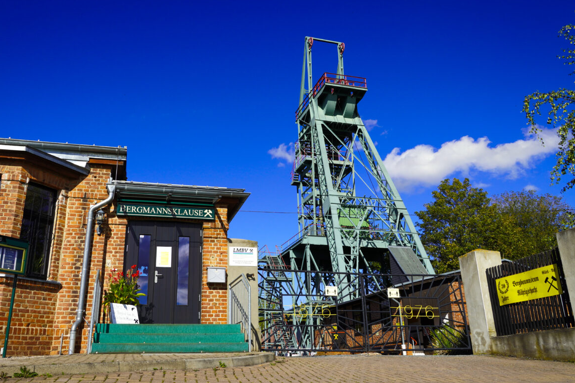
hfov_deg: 59.4
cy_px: 190
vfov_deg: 41.6
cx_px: 269
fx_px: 504
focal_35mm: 32
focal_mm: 19
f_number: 10
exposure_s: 1/200
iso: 100
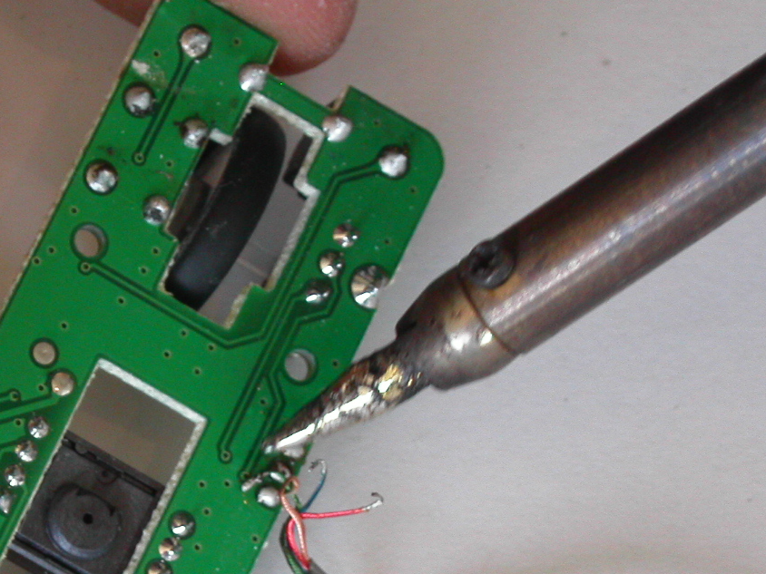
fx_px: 4780
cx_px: 99
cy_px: 488
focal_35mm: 216
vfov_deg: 6.9
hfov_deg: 9.1
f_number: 4.7
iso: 200
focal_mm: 23.4
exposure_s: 1/45
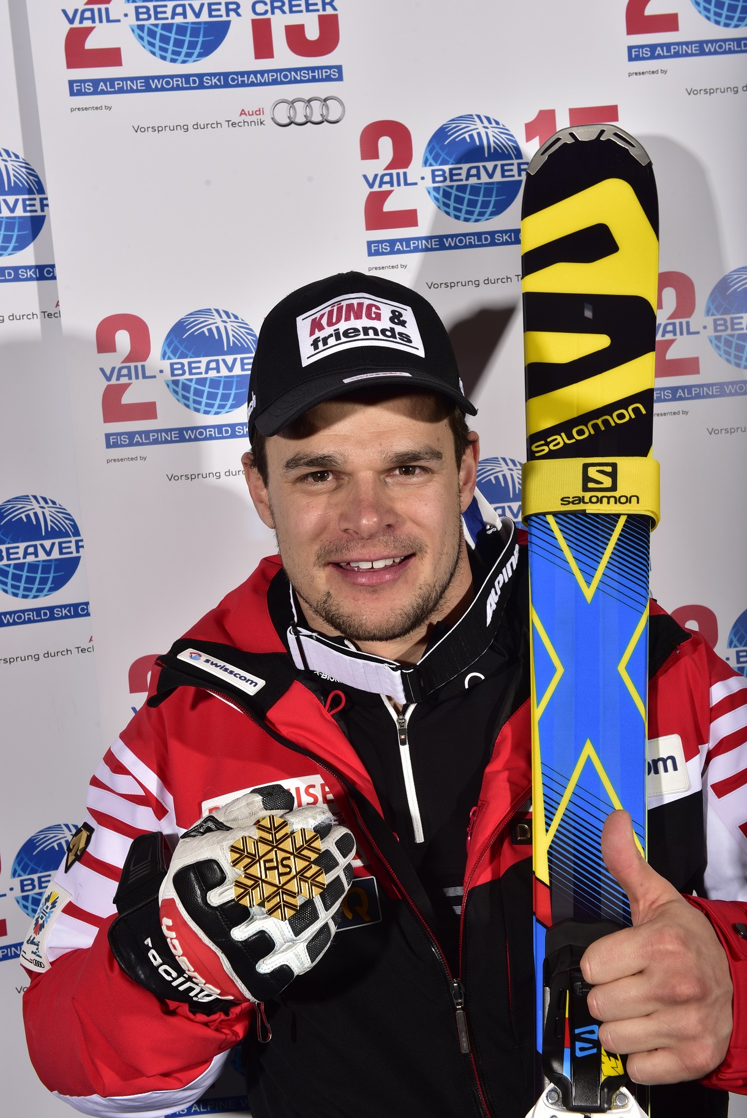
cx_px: 374
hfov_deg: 26.0
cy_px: 559
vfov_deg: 38.2
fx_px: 1617
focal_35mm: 52
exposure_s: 1/250
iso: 100
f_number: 13
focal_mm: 52
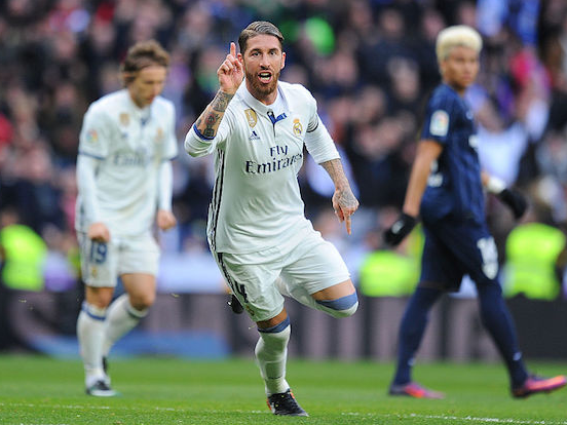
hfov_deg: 4.4
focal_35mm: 446
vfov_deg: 3.3
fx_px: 7305
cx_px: 306
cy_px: 210
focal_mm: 400
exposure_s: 1/1000
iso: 1000
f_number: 3.2
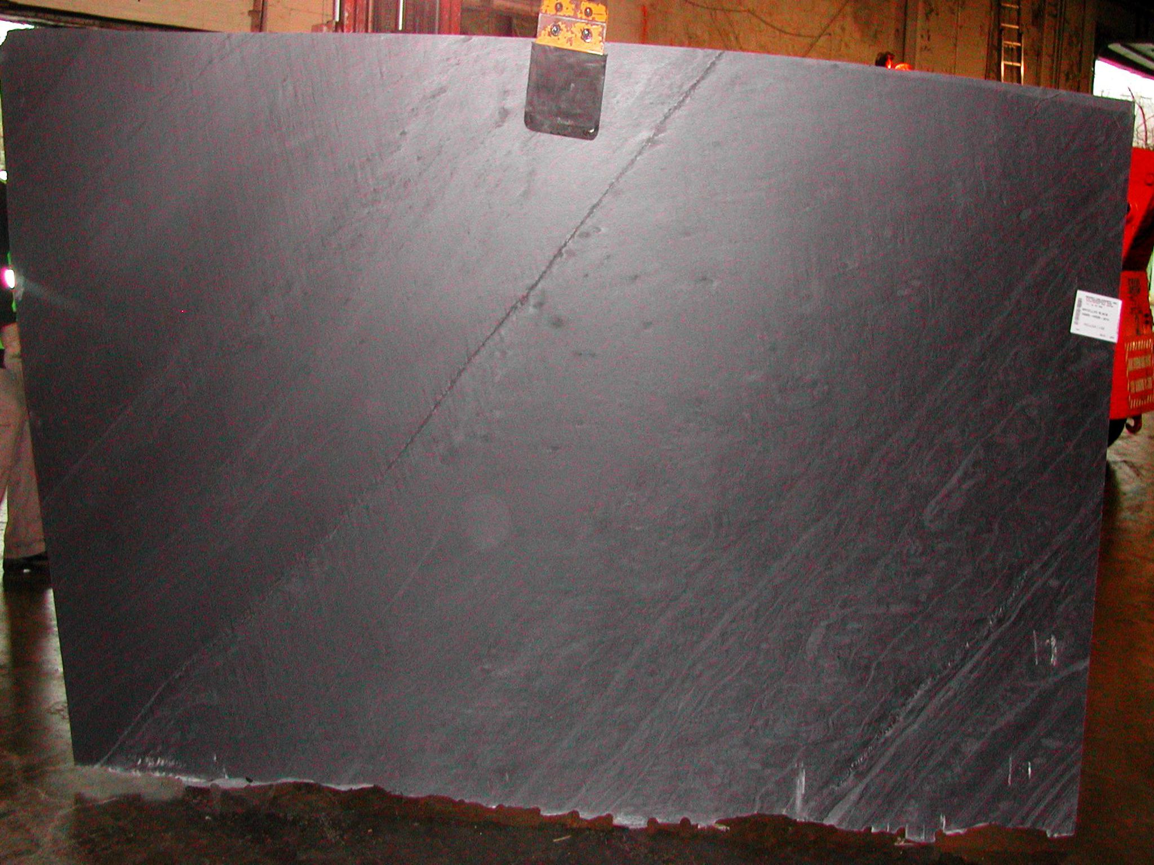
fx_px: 1267
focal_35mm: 38
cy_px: 432
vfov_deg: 37.7
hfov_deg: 49.0
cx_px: 577
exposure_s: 1/60
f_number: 2.8
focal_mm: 8
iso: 307
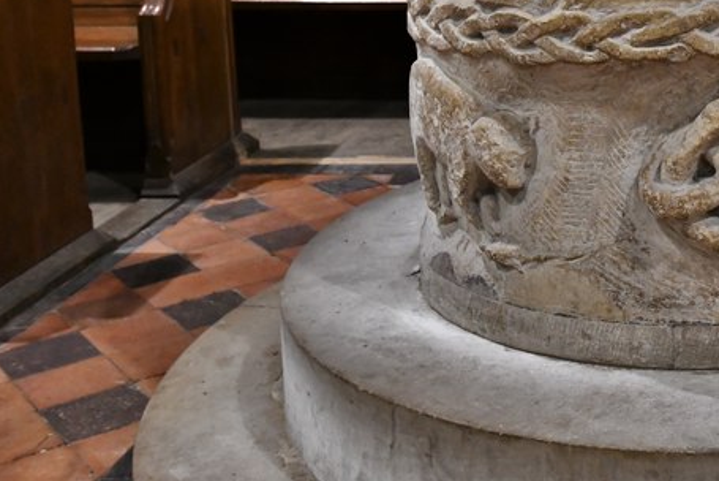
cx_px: 746
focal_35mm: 54
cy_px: 88
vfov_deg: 24.6
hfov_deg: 33.2
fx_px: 1079
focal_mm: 24
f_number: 8
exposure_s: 1/25
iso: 4000
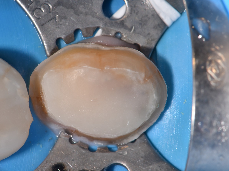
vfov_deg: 8.7
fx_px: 1131
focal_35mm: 171
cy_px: 86
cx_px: 102
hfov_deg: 11.6
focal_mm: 105
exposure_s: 1/160
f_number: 32
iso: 200
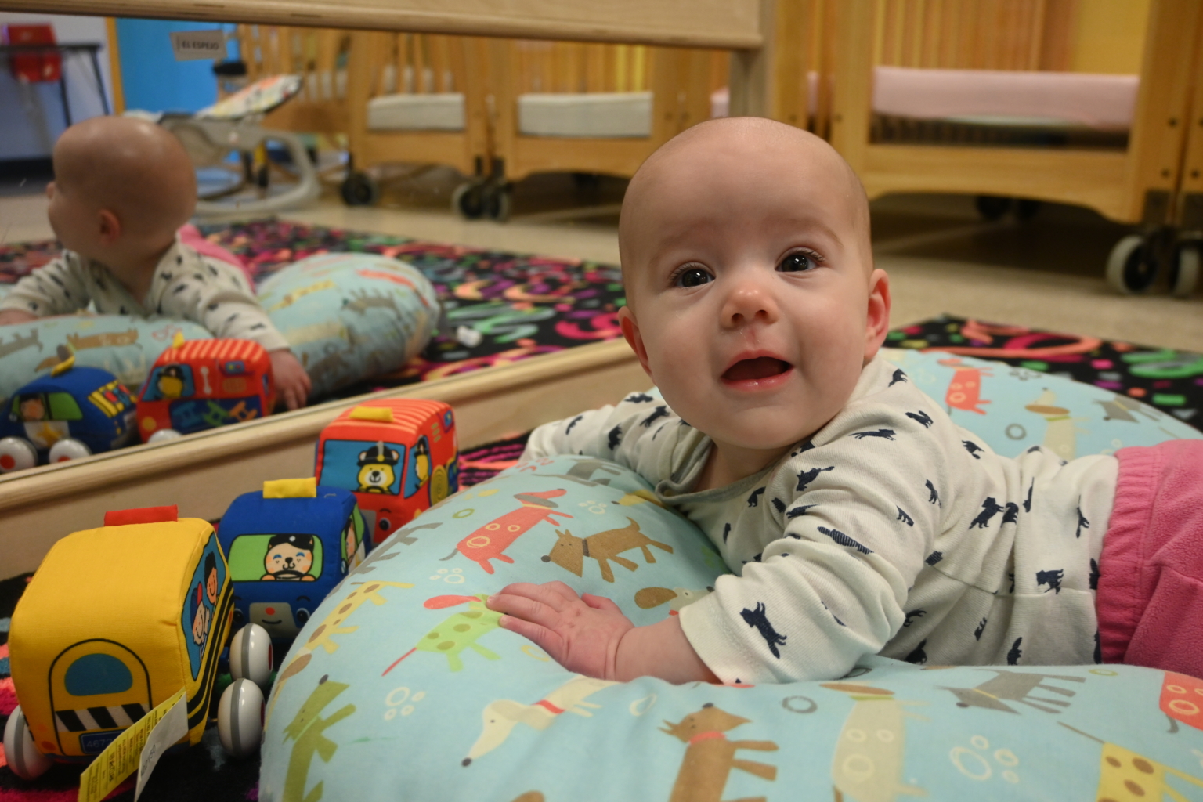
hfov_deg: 60.7
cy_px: 401
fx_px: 1027
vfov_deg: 42.6
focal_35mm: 31
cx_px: 602
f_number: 3.8
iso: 1000
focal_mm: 20.5
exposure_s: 1/125
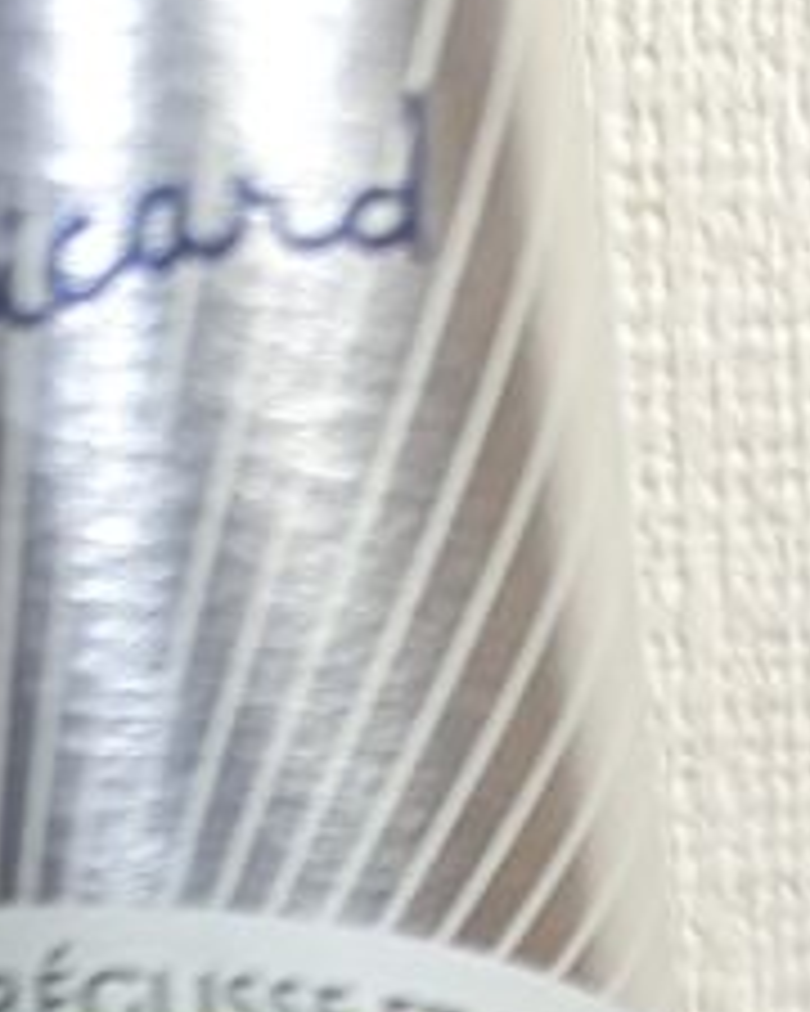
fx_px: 5993
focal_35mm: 200
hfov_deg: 7.3
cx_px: 1940
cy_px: 4174
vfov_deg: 7.0
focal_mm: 6.81
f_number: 1.85
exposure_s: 1/30
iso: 48
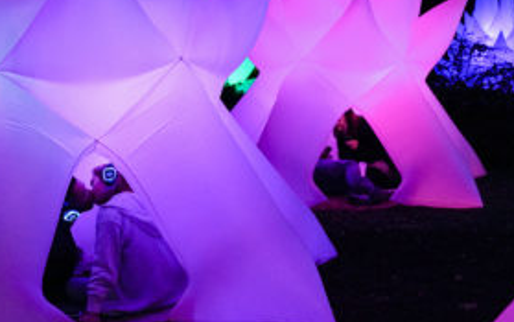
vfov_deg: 17.9
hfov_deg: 28.1
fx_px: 1024
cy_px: 130
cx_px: 300
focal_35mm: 73
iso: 8000
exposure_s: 1/80
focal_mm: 50
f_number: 3.5
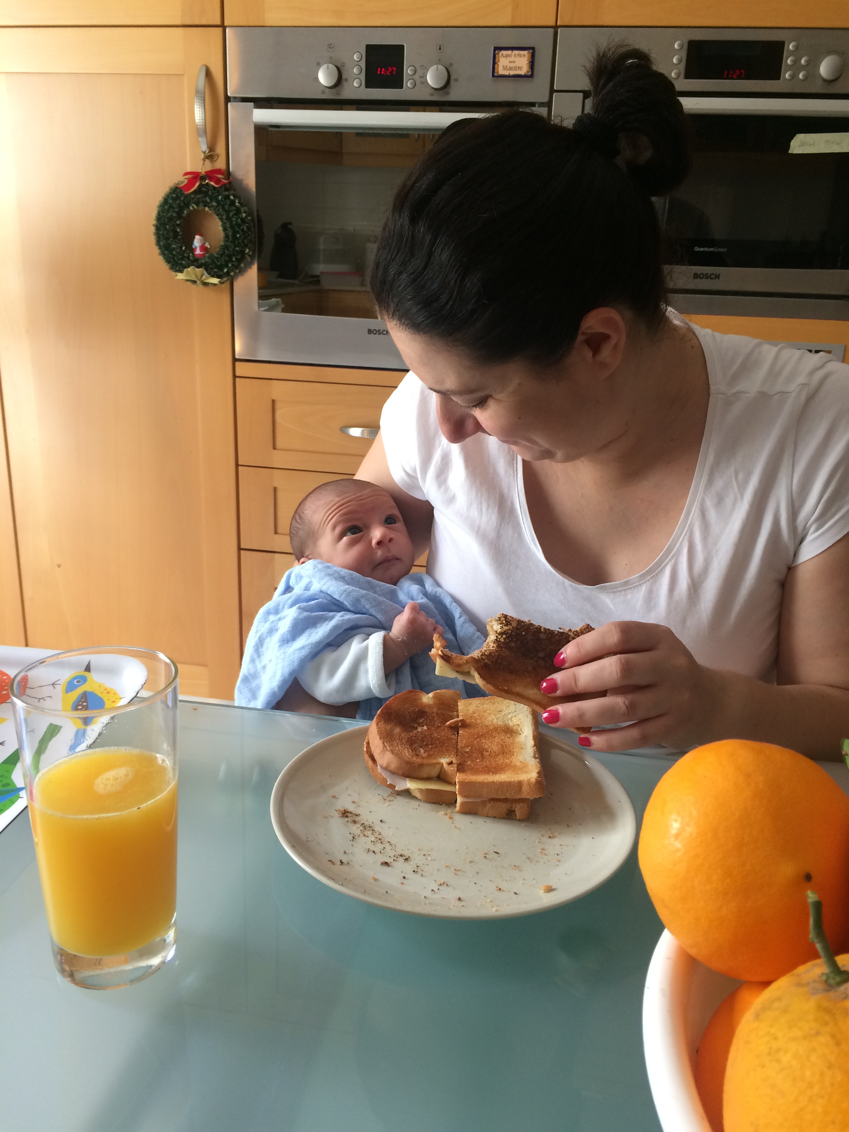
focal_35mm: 29
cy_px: 566
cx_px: 424
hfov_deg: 48.2
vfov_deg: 61.7
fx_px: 948
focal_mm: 4.15
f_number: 2.2
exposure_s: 1/33
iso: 100
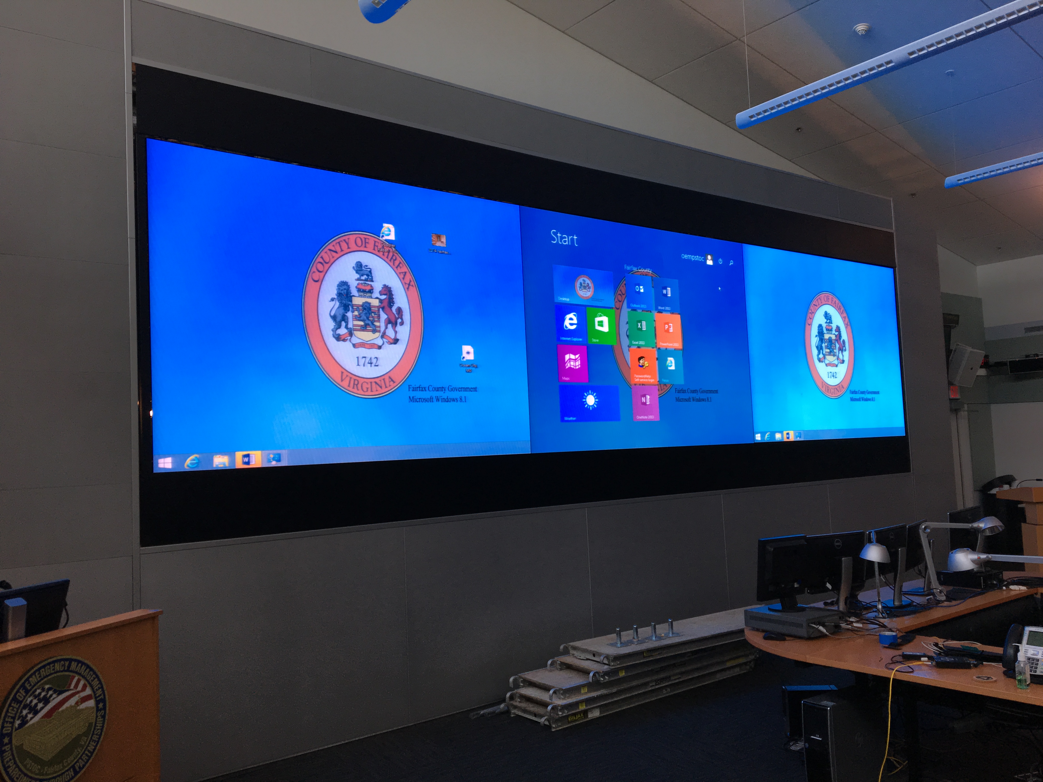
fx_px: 874
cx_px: 522
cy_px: 391
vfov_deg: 48.2
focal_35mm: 29
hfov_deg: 61.7
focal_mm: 4.15
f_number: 2.2
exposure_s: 1/120
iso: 40
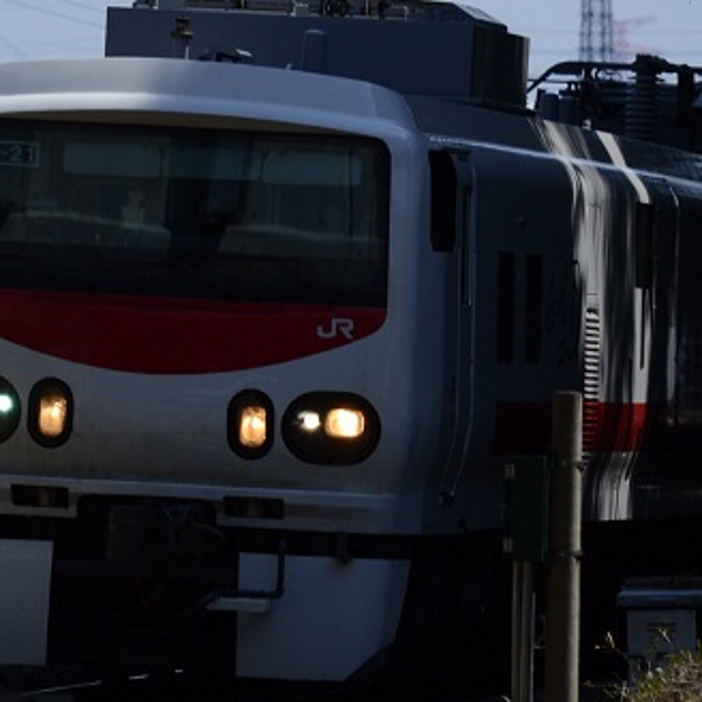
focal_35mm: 455
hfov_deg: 3.9
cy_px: 351
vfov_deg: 3.9
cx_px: 265
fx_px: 10434
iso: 100
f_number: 5
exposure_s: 1/800
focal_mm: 195
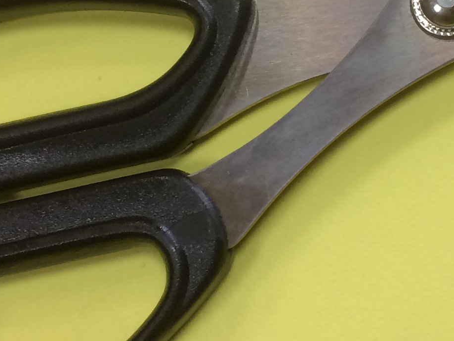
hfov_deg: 18.8
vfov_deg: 14.3
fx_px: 1351
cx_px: 404
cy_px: 88
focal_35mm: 103
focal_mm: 4.15
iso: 32
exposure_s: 1/40
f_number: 2.2
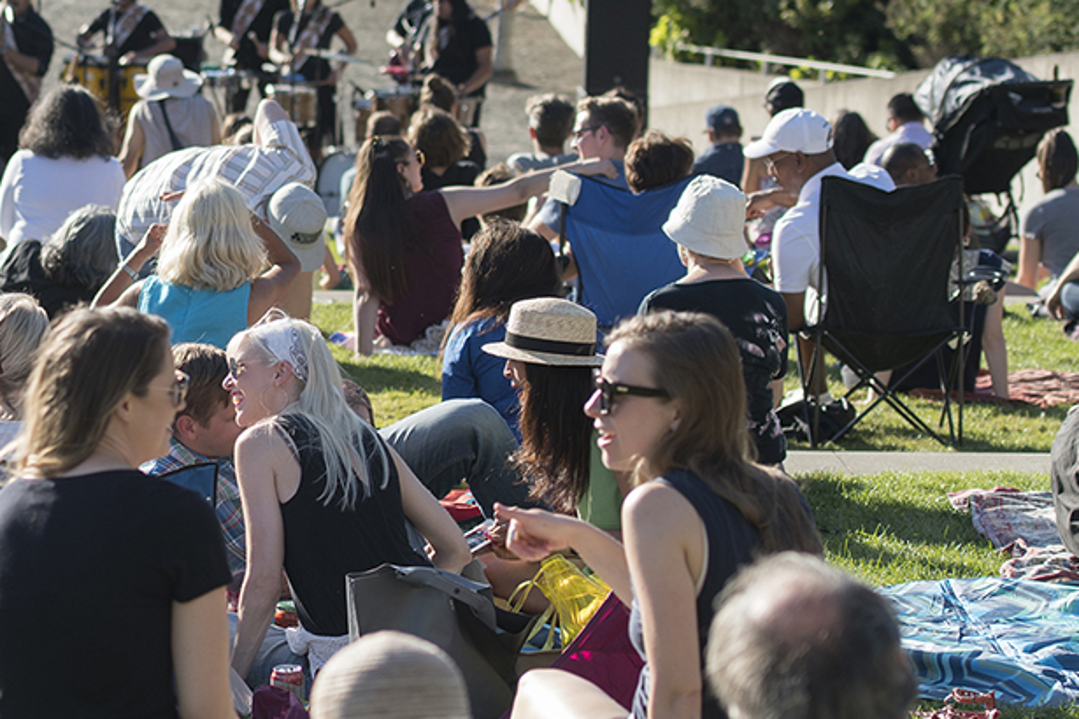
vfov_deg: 6.7
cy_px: 146
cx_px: 89
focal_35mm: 205
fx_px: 6144
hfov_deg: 10.0
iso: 100
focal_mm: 70
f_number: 3.2
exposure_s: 1/500
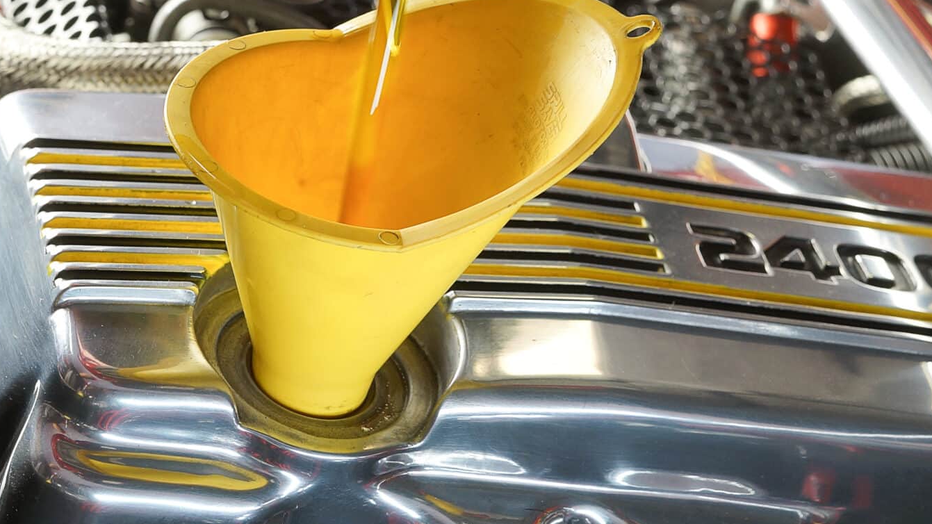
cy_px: 165
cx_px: 580
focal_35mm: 140
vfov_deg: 8.7
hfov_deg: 15.3
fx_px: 3459
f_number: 8
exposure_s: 1/10
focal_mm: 70
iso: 400
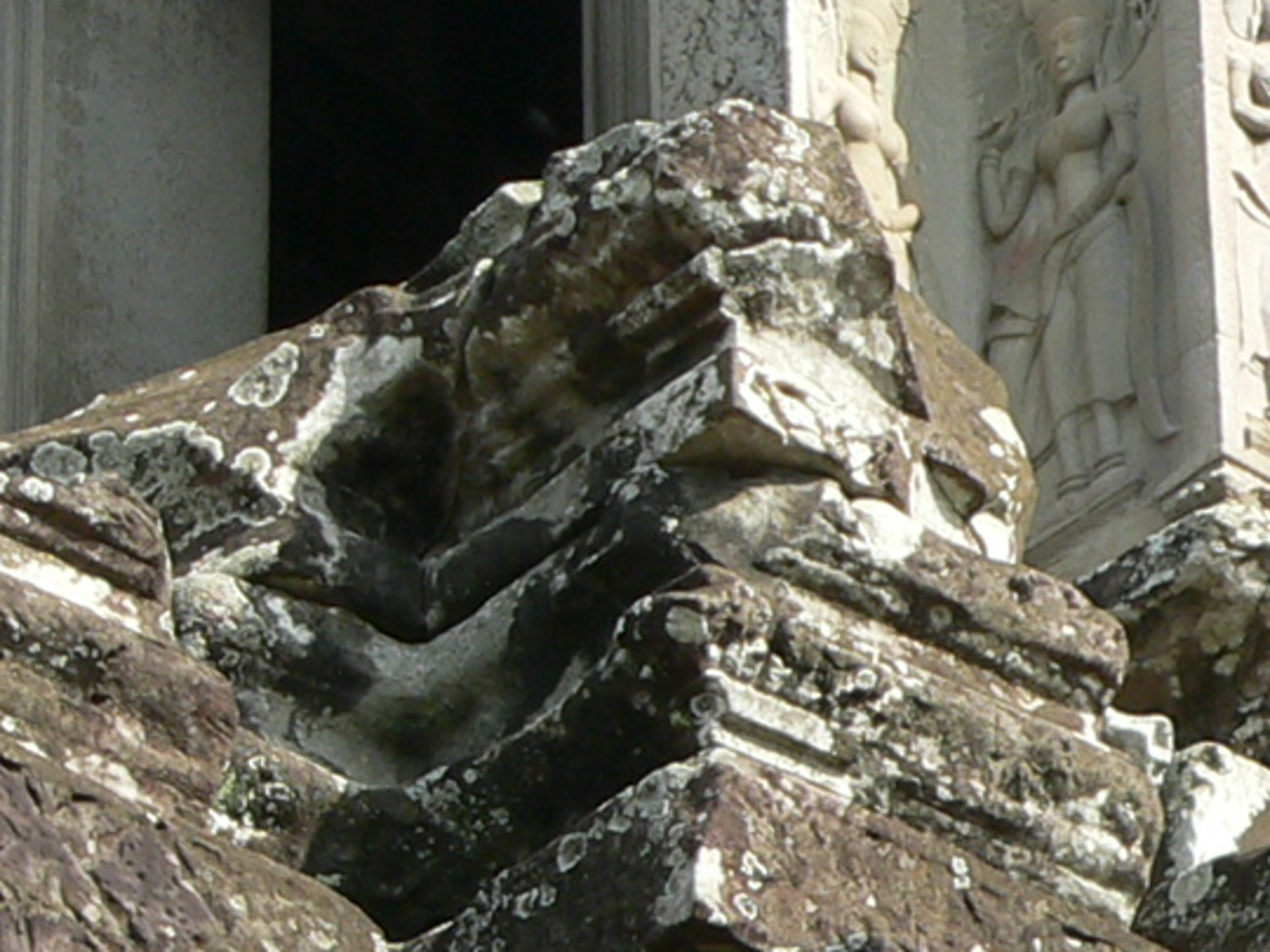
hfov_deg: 5.9
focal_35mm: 330
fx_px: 12107
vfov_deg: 4.5
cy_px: -40
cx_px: 2004
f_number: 4
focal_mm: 14.5
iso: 80
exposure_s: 1/200
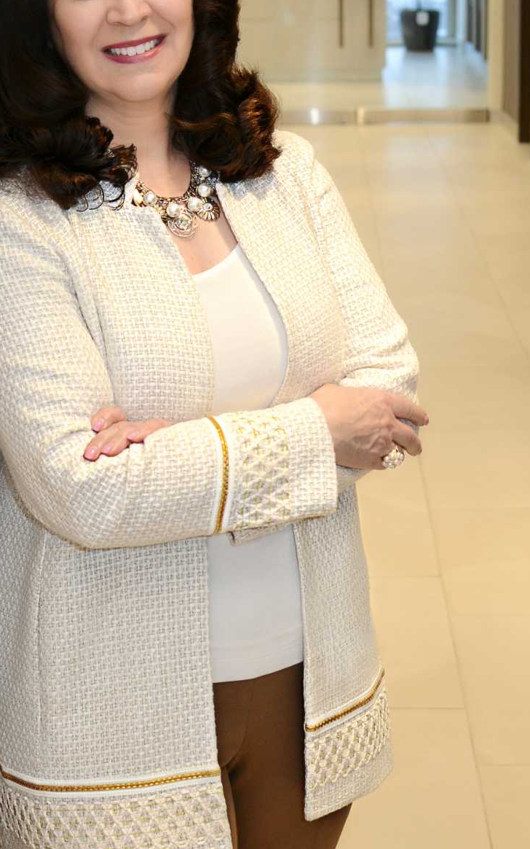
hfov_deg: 13.9
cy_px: 372
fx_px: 2170
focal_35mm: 94
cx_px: 165
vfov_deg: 22.1
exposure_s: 1/60
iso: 500
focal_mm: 35
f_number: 4
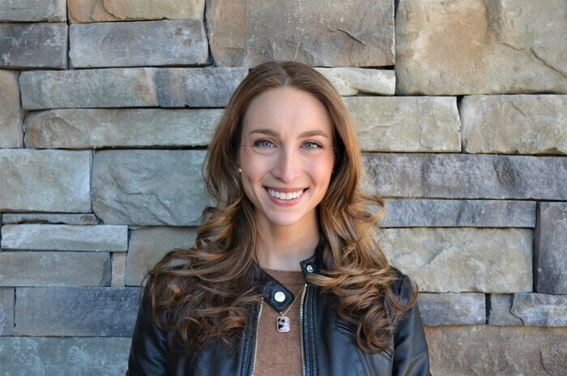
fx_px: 825
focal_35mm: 52
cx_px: 284
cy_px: 188
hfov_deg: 37.9
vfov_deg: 25.7
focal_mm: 35
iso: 400
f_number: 5
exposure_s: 1/100
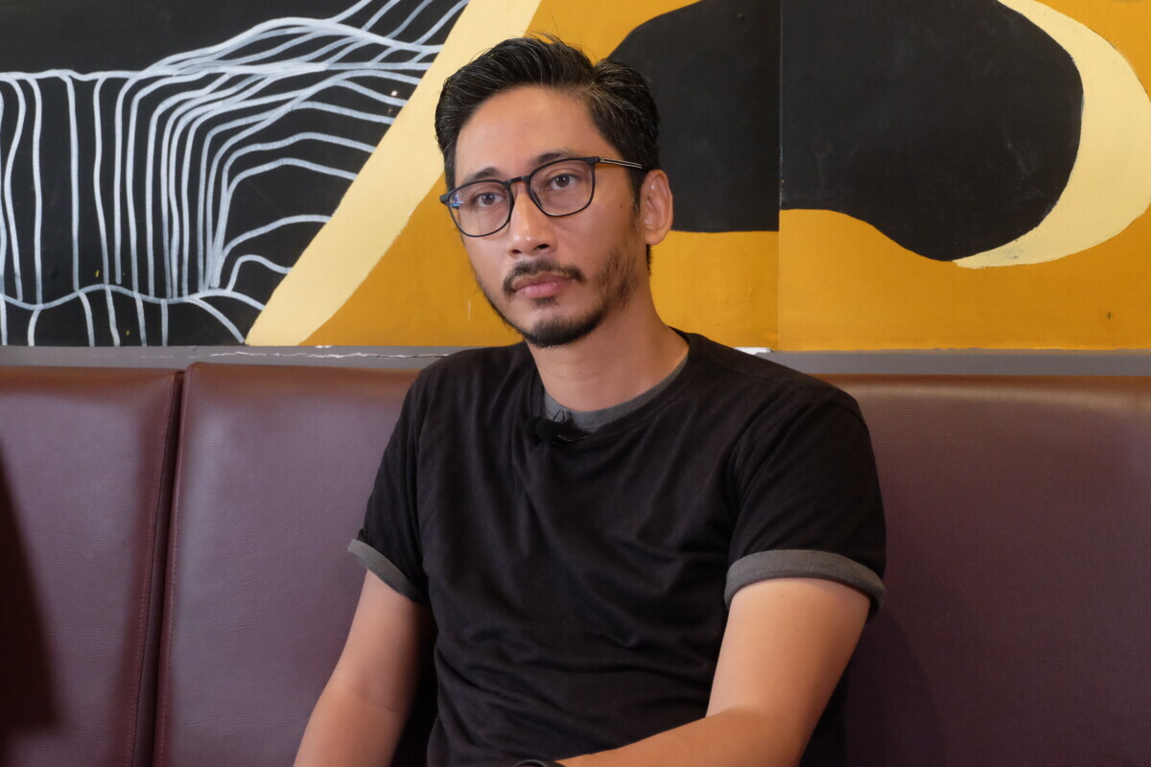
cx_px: 576
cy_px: 384
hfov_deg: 31.9
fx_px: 2014
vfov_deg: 21.6
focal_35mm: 63
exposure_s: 1/60
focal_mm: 41.8
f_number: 7.1
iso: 4000
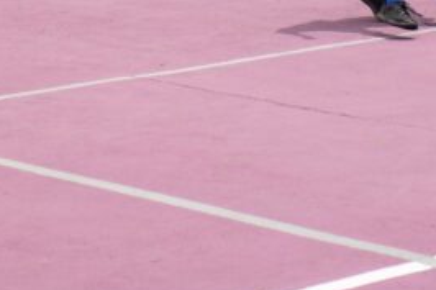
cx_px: 280
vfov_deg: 6.5
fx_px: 2445
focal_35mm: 202
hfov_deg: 10.2
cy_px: -369
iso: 64
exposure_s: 1/800
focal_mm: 35
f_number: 4
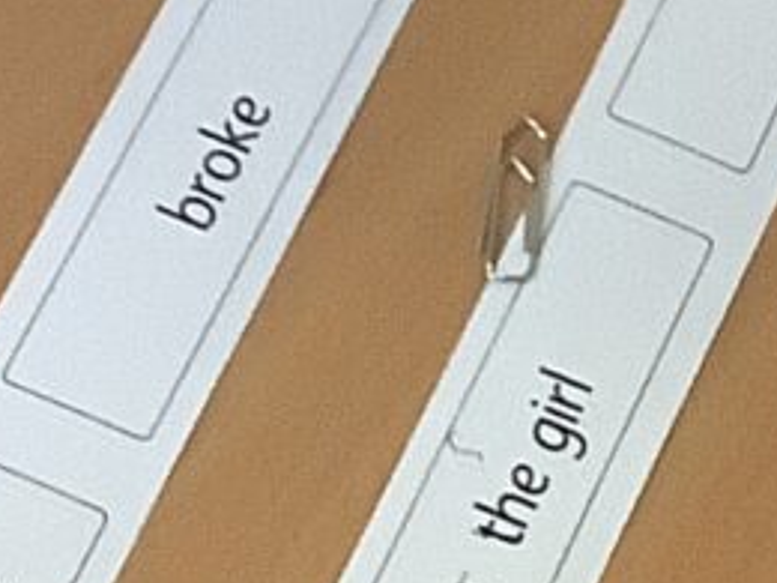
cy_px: 141
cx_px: 1058
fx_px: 5477
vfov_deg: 6.1
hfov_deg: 8.0
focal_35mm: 244
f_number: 2.4
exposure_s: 1/60
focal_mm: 3.3
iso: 320
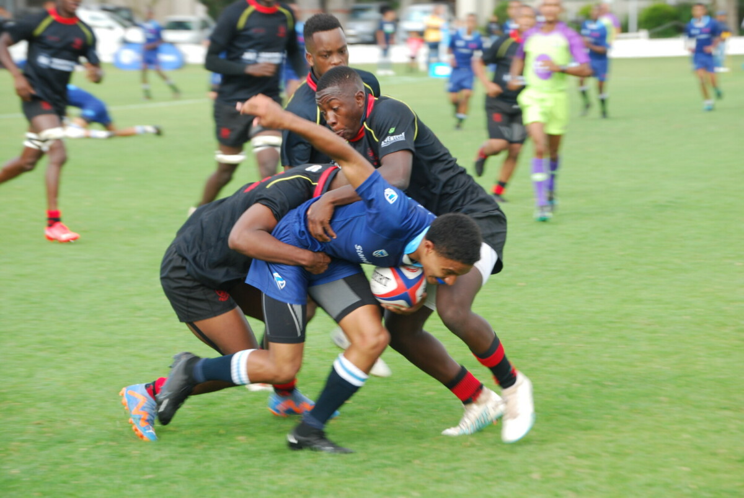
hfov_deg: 14.4
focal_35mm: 142
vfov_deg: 9.7
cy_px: 249
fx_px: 2948
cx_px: 372
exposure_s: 1/125
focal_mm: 95
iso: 180
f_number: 8
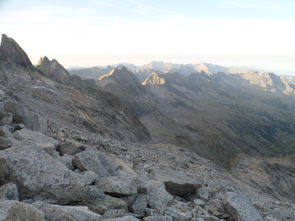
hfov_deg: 65.3
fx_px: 230
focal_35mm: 27
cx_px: 148
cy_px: 110
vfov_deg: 51.4
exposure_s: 1/250
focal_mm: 4.9
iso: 80
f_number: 3.3
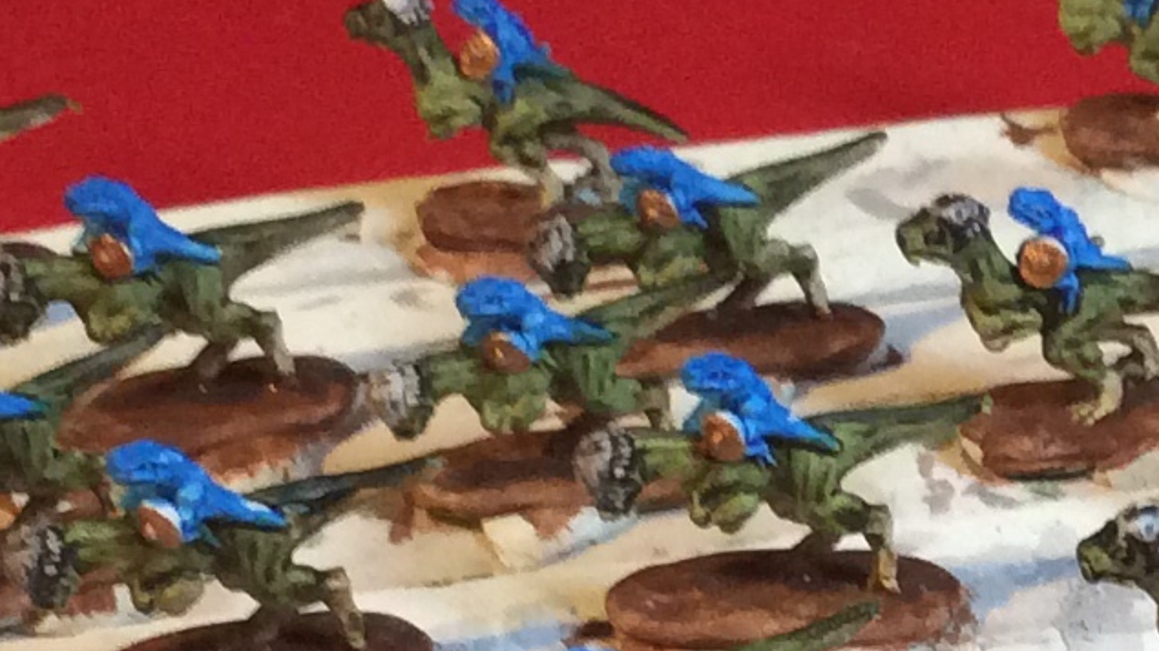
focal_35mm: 142
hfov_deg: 14.9
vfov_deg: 8.5
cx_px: 1104
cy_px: 460
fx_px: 4363
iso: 160
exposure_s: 1/25
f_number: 2.4
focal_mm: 3.3
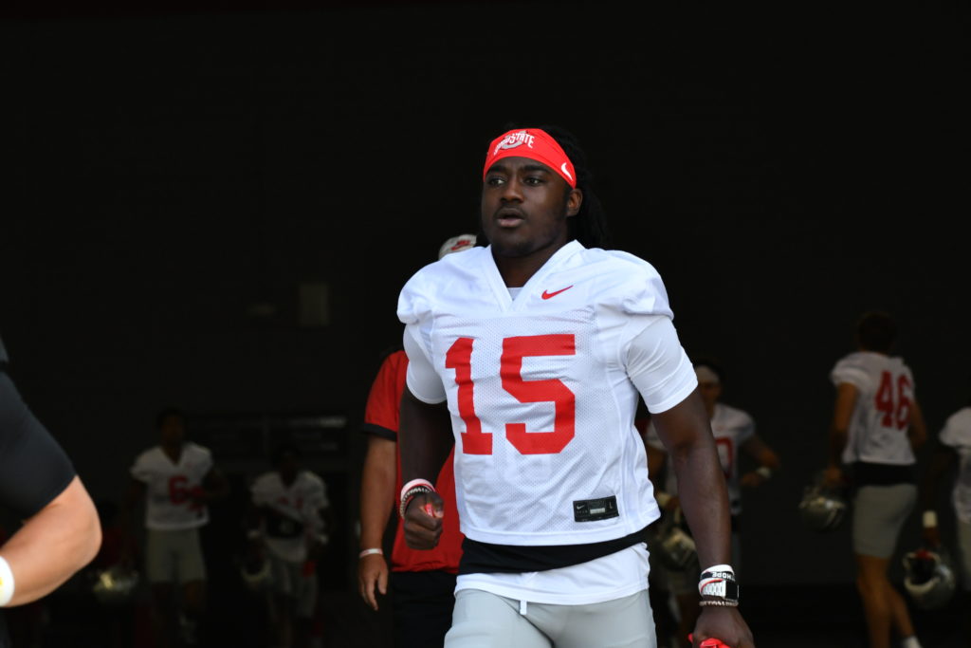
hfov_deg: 6.9
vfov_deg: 4.6
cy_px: 324
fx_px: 8092
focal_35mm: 300
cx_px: 486
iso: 1000
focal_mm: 200
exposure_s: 1/640
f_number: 9
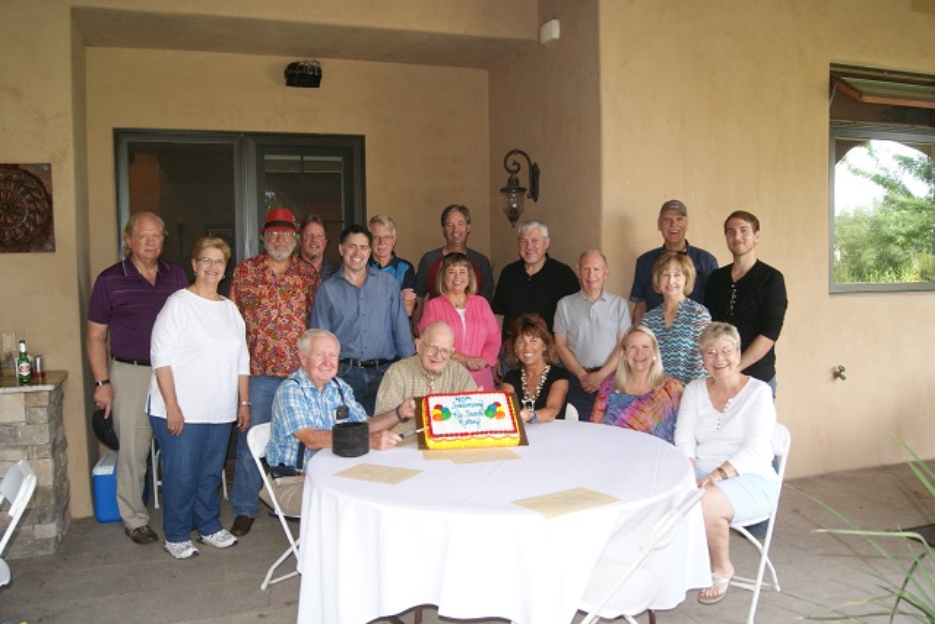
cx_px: 468
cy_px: 312
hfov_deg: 61.9
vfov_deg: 43.6
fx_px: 779
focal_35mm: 30
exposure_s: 1/80
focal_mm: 20
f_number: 5.6
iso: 500
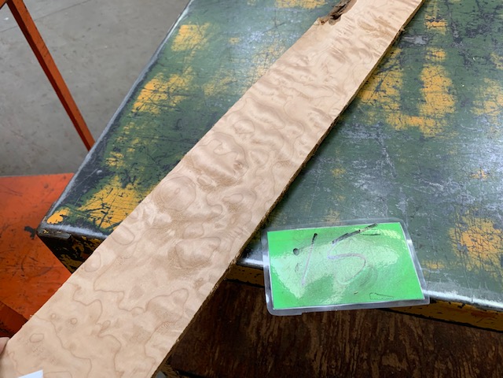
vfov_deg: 53.1
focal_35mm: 26
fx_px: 378
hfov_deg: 67.3
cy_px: 189
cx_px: 252
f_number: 1.8
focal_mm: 4.25
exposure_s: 1/71
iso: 100
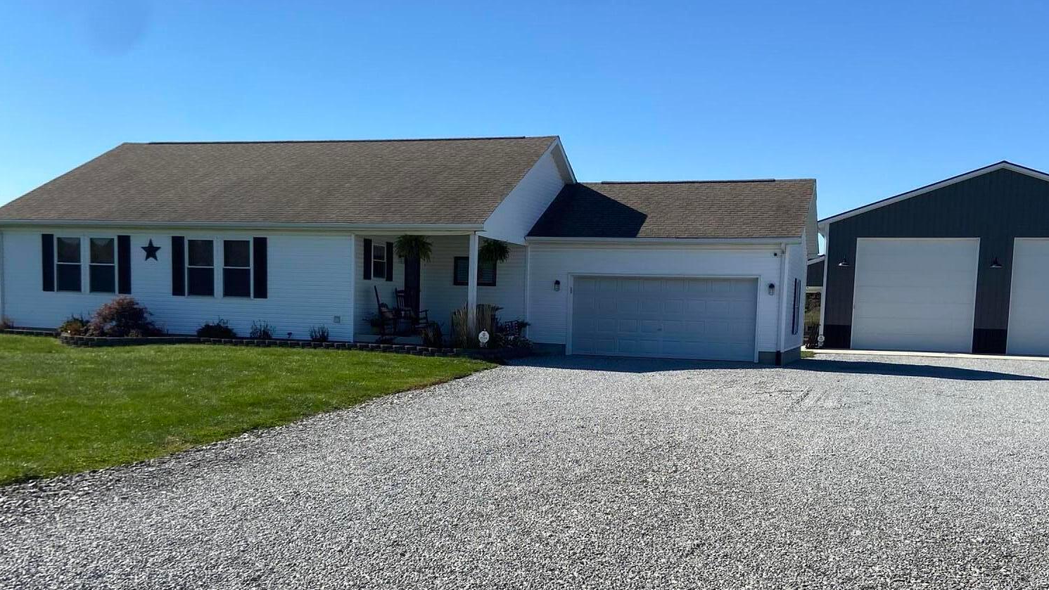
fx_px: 1057
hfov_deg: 52.8
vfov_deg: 30.8
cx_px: 526
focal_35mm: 38
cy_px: 421
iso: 32
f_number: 1.8
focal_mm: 4.25
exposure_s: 1/3497
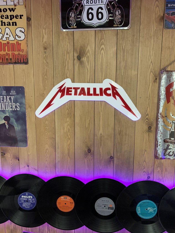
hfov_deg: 53.1
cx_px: 88
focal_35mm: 26
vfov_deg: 67.3
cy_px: 116
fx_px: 175
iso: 400
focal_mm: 4.25
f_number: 1.8
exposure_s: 1/33
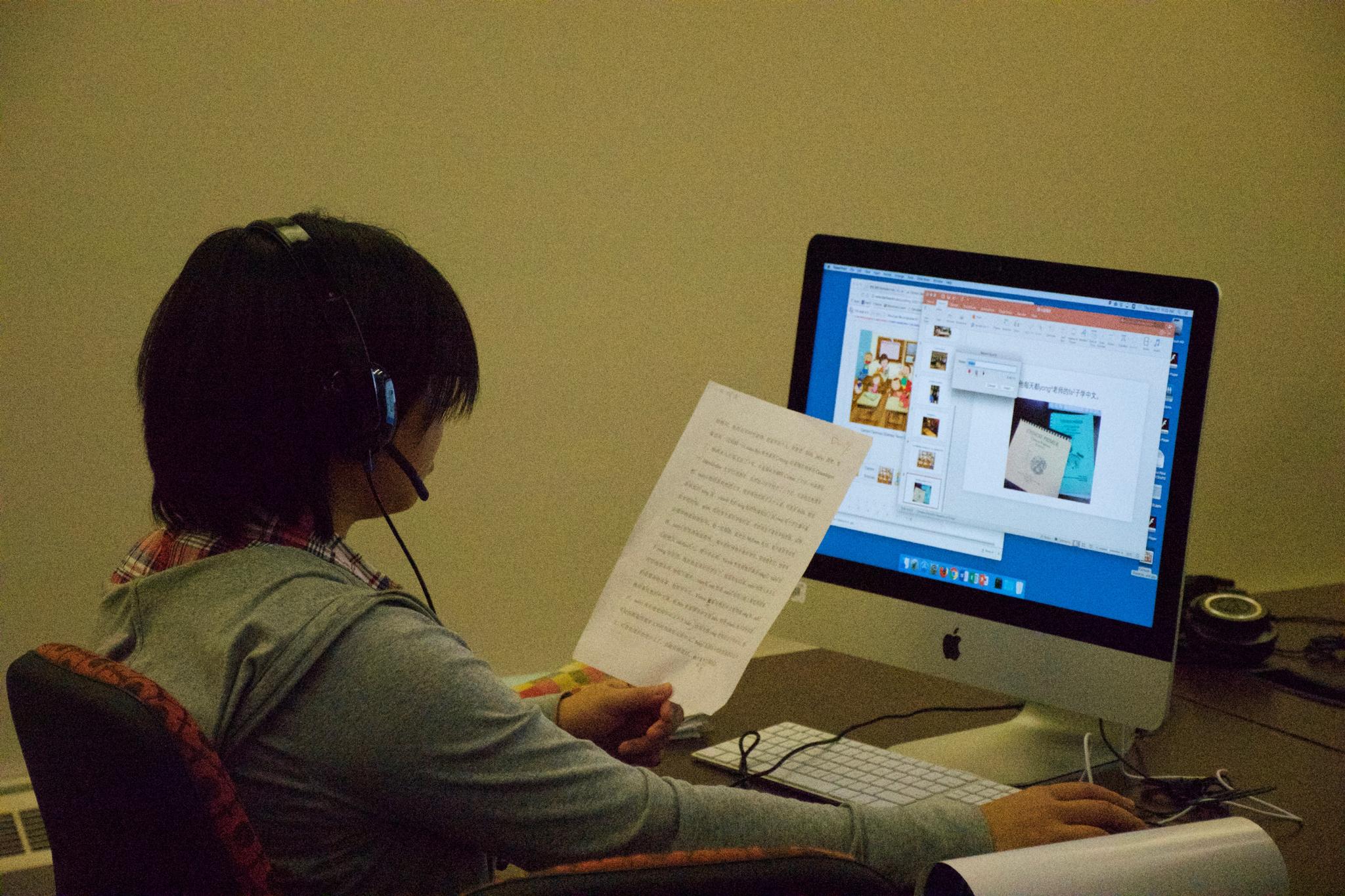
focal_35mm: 112
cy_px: 448
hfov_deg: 18.2
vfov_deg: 12.2
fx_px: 4202
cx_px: 672
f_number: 5.6
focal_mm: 75
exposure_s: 1/1250
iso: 25600
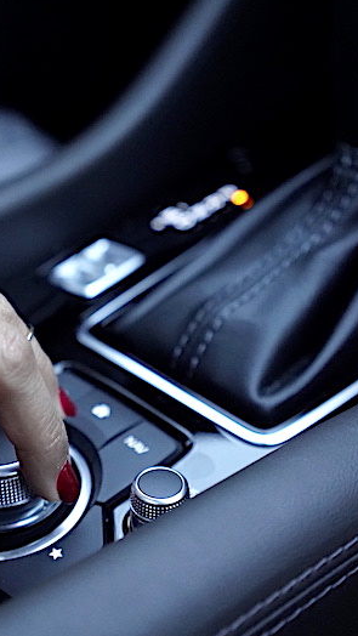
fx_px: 944
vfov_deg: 37.2
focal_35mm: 56
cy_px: 317
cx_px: 90
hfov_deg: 21.3
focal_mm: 35
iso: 10000
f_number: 3.2
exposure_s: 1/80
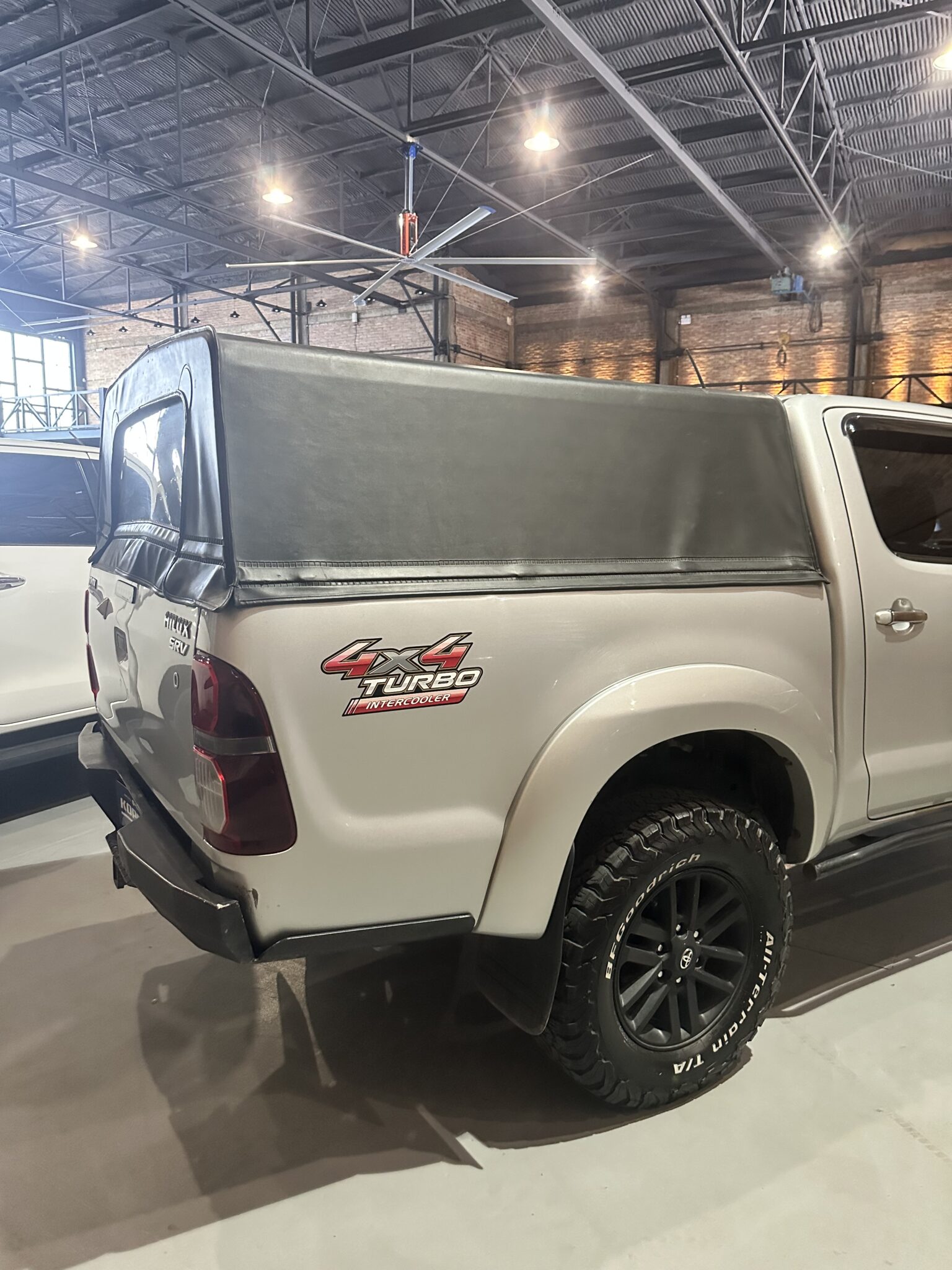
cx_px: 476
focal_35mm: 24
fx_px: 880
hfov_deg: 56.8
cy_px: 635
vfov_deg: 71.6
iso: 800
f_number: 1.78
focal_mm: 6.86
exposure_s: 1/50
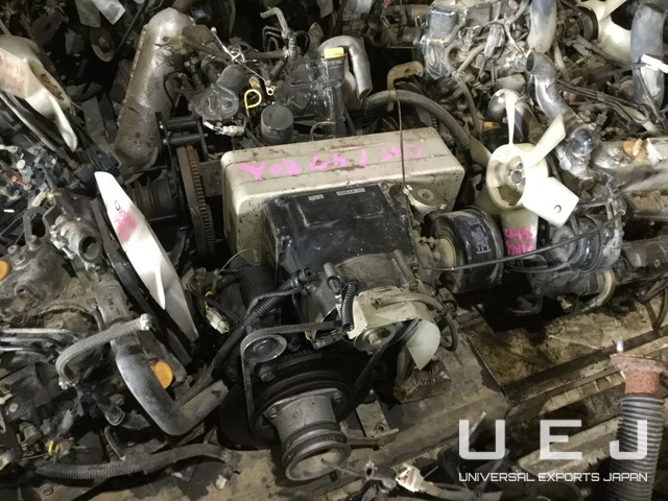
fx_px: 598
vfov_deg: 45.4
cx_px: 334
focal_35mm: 31
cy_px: 250
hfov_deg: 58.4
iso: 320
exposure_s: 1/15
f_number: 2.4
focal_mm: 3.3
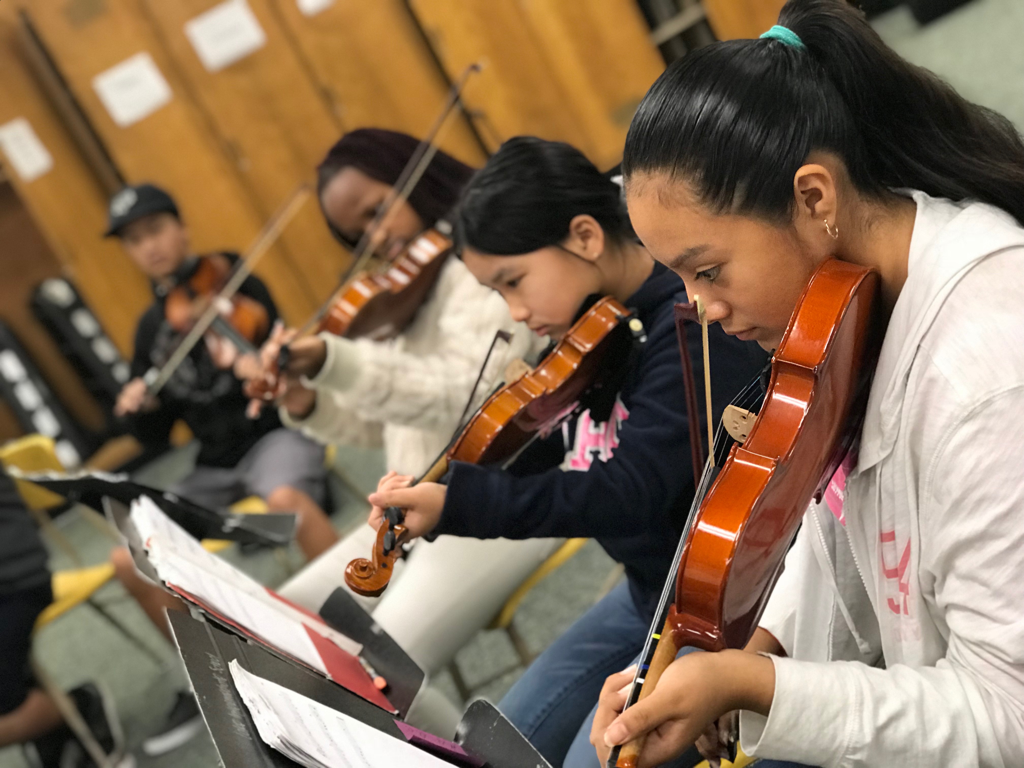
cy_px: 384
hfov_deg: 33.8
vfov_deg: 25.7
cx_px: 512
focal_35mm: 57
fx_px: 1686
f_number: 2.8
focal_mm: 6.6
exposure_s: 1/50
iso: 160
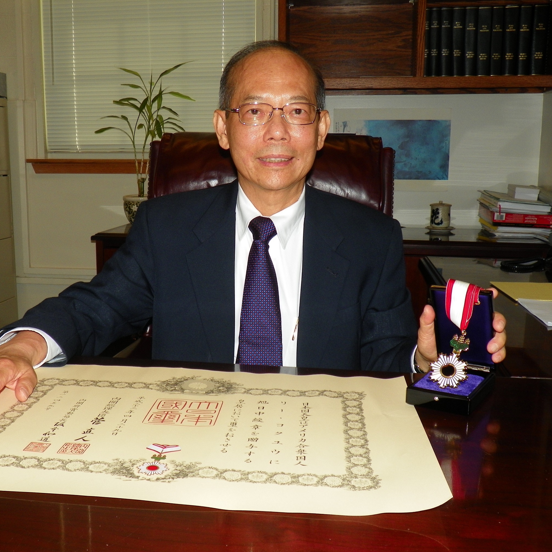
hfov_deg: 42.7
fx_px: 704
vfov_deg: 42.8
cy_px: 275
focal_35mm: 39
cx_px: 230
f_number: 2.8
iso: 64
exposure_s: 1/125
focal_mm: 5.9
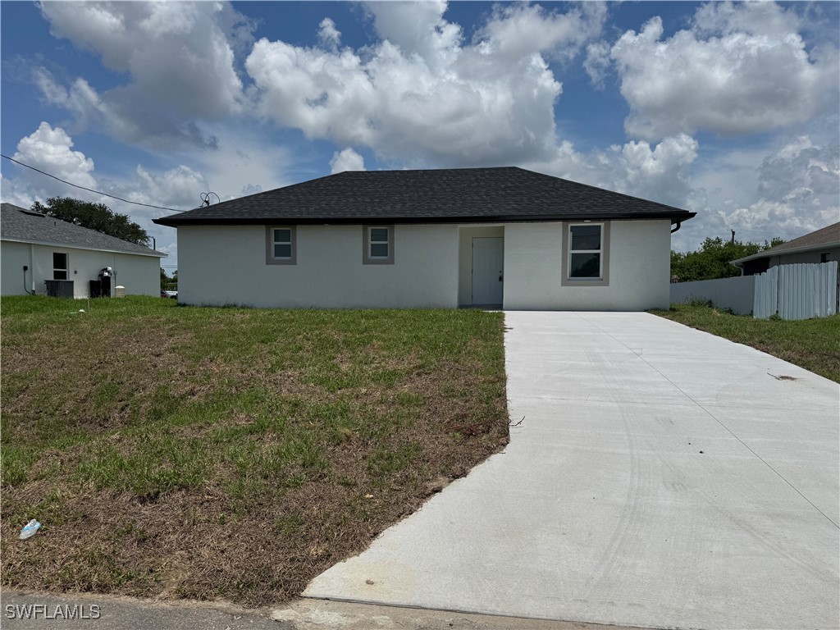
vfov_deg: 56.8
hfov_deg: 71.6
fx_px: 582
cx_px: 420
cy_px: 315
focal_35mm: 24
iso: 64
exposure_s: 1/12346
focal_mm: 6.76
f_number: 1.78
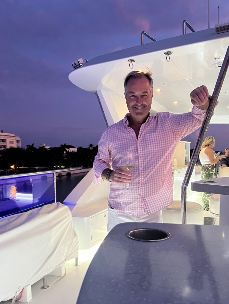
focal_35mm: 30
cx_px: 129
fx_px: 264
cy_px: 169
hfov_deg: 46.7
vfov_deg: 59.8
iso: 320
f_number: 1.5
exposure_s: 1/55
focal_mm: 5.7
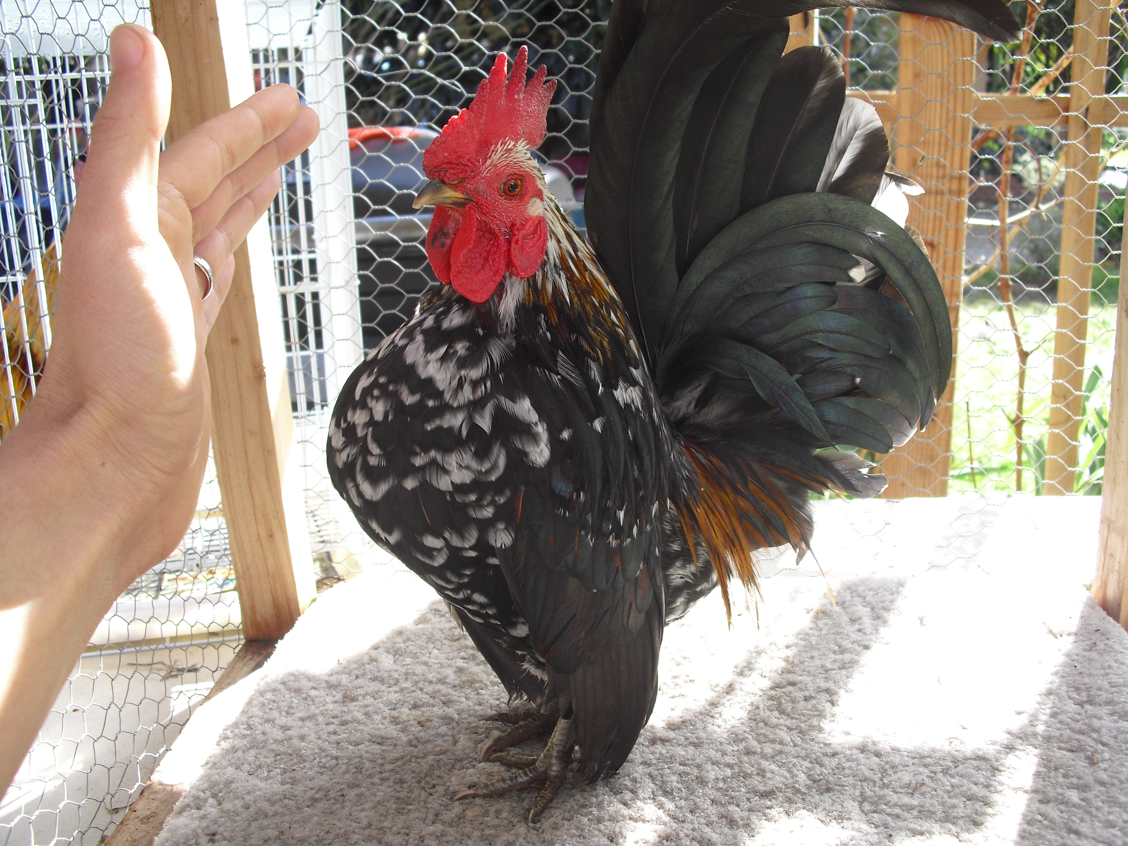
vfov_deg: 39.7
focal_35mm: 36
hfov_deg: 51.4
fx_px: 1173
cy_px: 423
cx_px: 564
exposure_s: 1/160
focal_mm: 6.3
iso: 100
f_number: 3.1
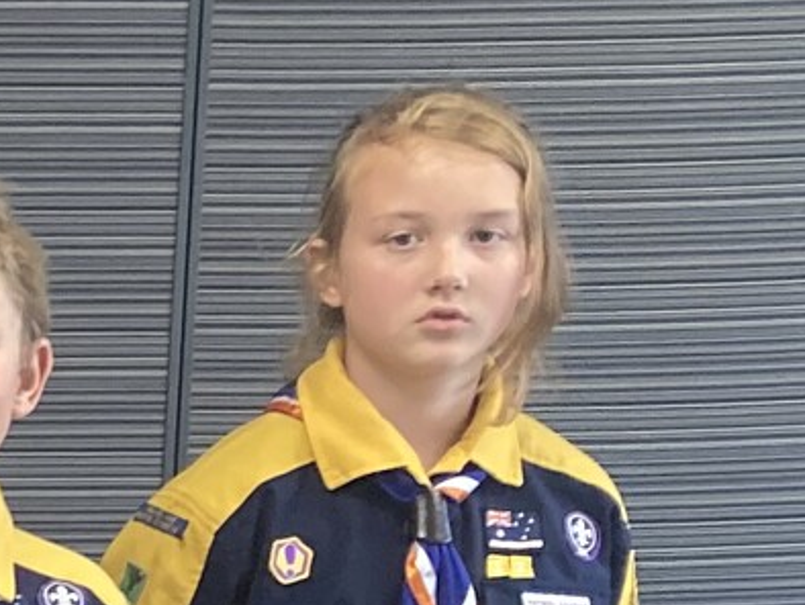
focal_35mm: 142
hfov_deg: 11.5
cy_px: 973
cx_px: -1105
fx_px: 3304
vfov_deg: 10.0
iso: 125
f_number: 1.8
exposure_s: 1/50
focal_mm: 3.99
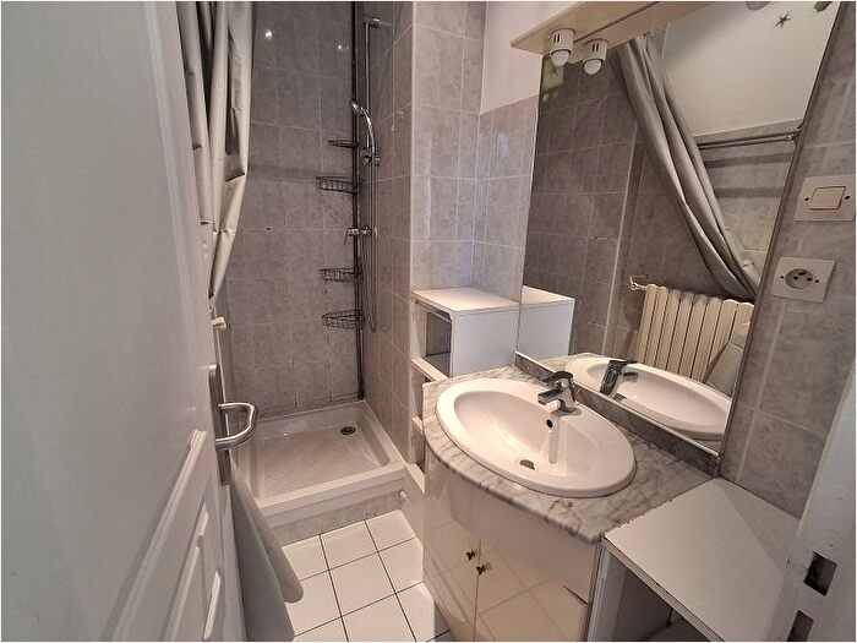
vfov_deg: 78.1
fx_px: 396
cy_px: 322
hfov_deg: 94.5
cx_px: 428
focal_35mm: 16
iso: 100
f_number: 2.2
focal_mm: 1.64
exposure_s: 1/50
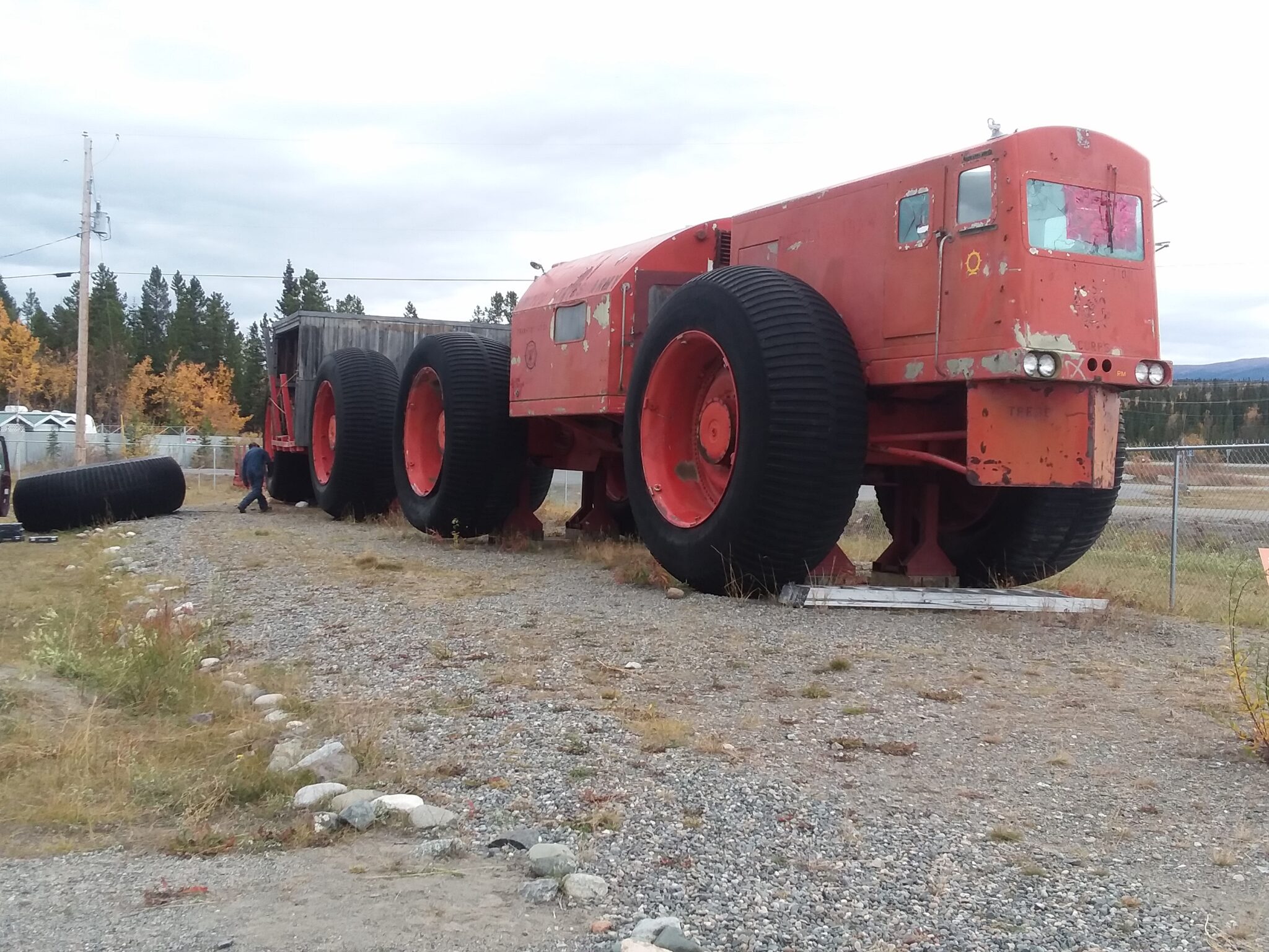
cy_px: 476
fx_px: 990
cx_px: 634
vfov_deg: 51.4
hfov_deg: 65.3
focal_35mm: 27
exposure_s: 1/312
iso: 50
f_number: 1.9
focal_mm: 2.91
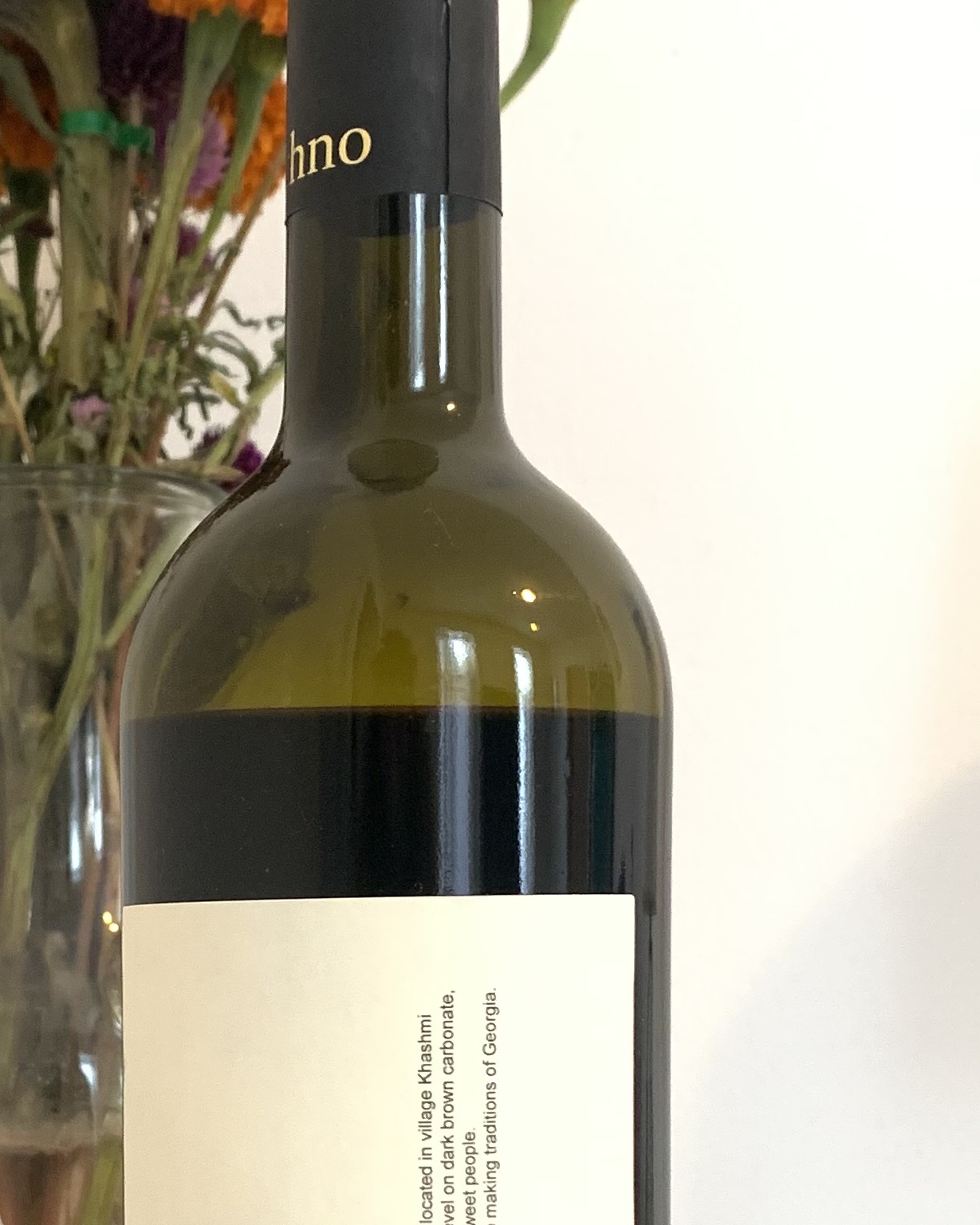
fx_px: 2066
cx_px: 128
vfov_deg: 32.4
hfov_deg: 26.0
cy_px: 916
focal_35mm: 57
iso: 320
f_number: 1.8
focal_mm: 4.25
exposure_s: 1/40
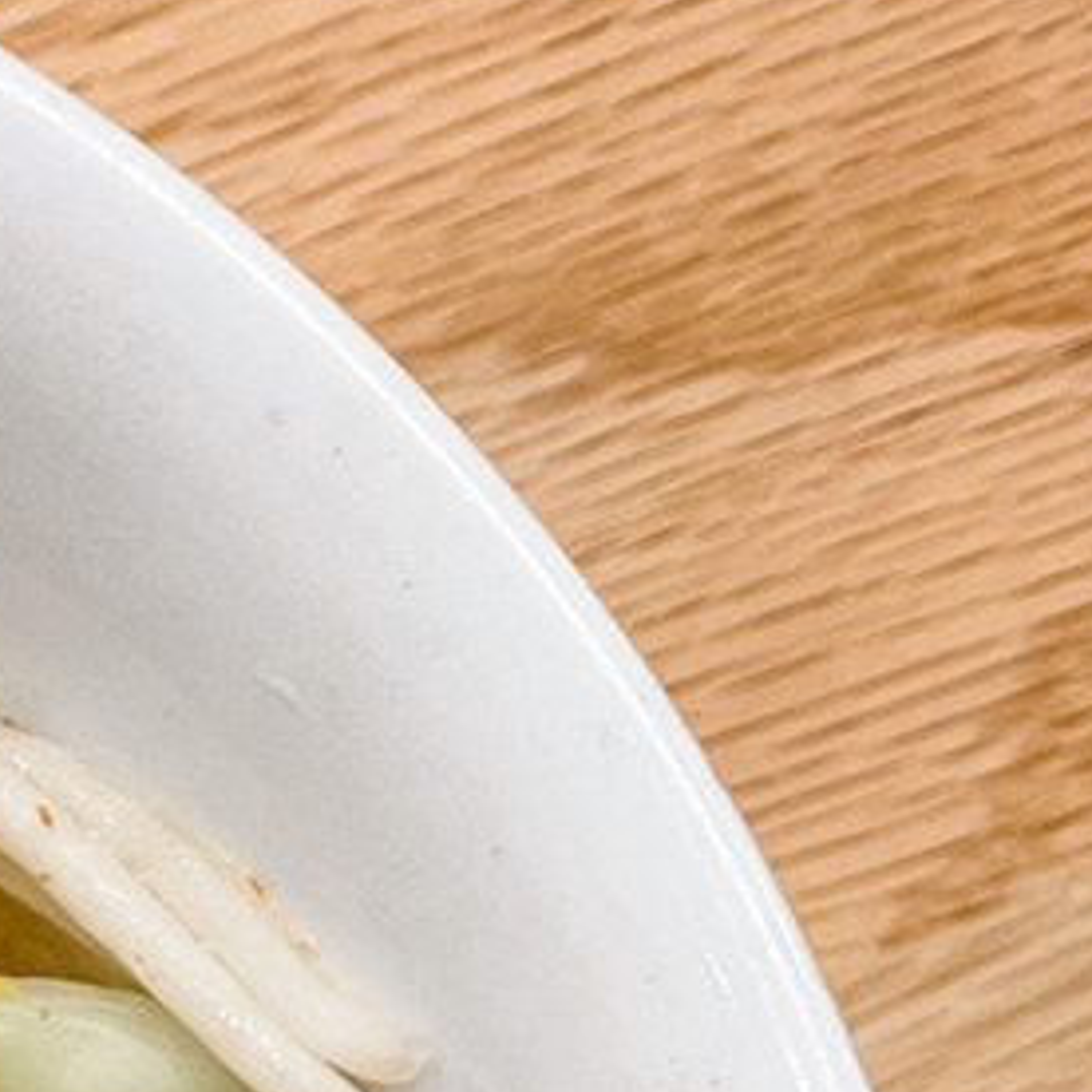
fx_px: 4747
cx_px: -1072
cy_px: 1871
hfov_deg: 11.8
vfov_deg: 12.2
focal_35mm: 133
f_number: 1.6
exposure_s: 1/60
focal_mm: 4.2
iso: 125
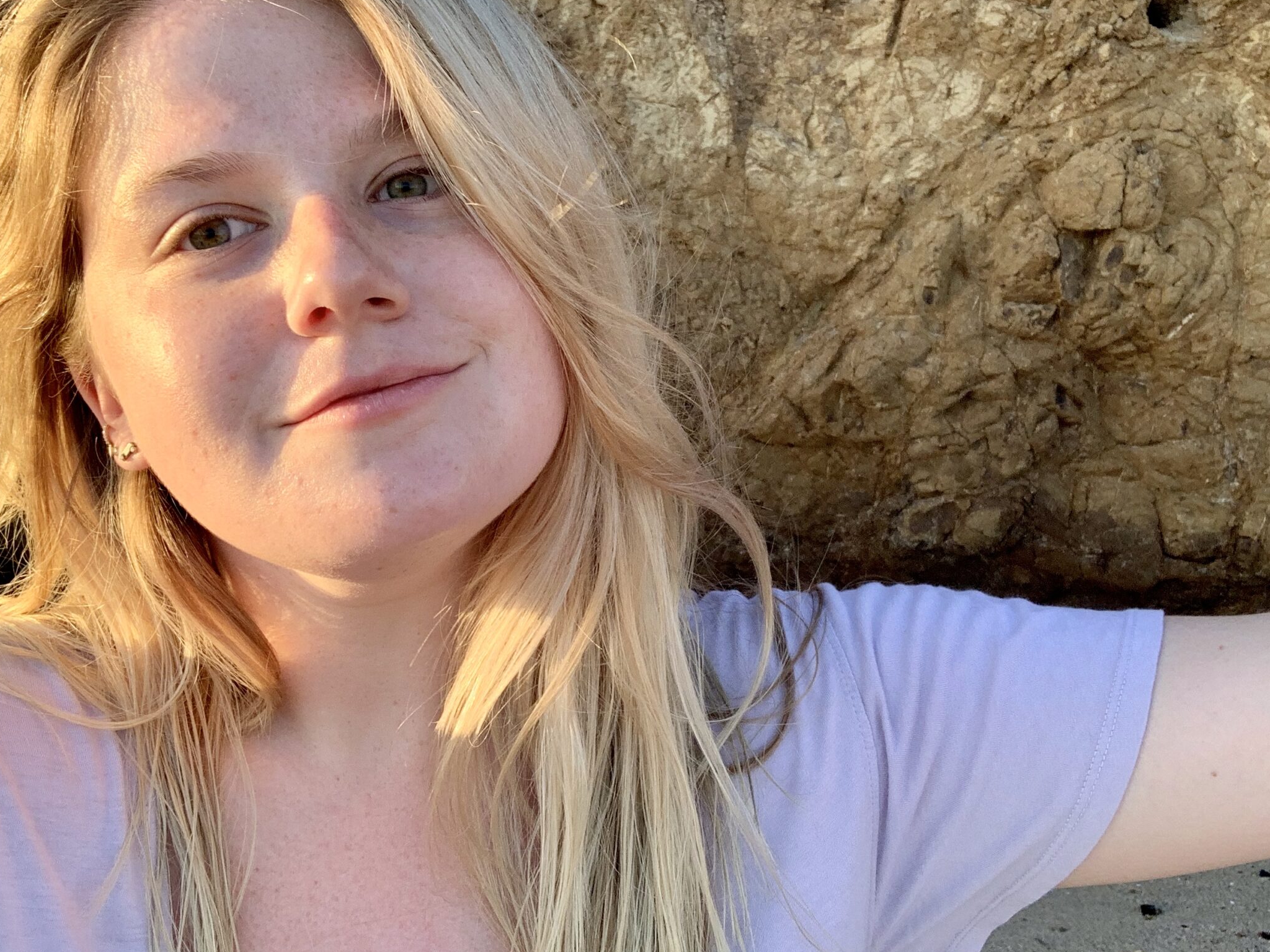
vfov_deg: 35.9
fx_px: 1468
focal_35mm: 40
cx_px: 627
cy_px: 433
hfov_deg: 46.8
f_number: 2.2
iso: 16
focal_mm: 2.87
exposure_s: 1/174
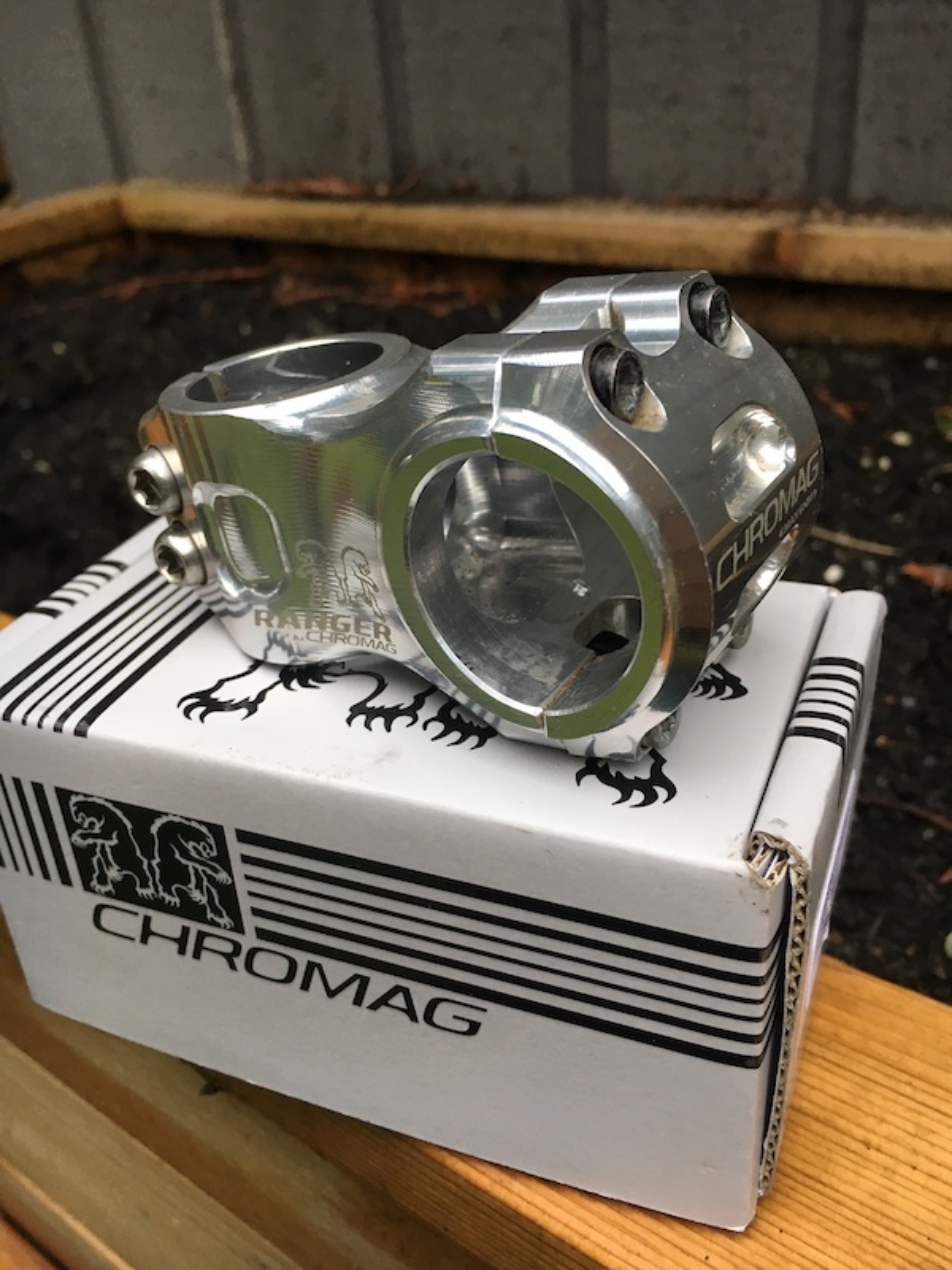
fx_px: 1063
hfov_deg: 48.2
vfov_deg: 61.7
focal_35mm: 29
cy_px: 635
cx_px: 476
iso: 32
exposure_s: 1/30
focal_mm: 4.15
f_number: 2.2
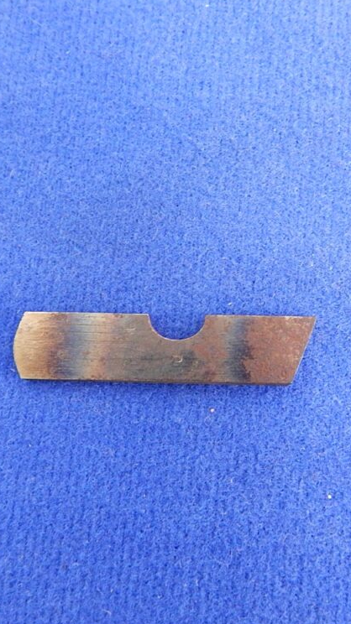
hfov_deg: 35.6
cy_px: 311
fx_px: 547
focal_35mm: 33
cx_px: 165
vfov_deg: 59.5
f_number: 3
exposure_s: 1/8
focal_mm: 4
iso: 560
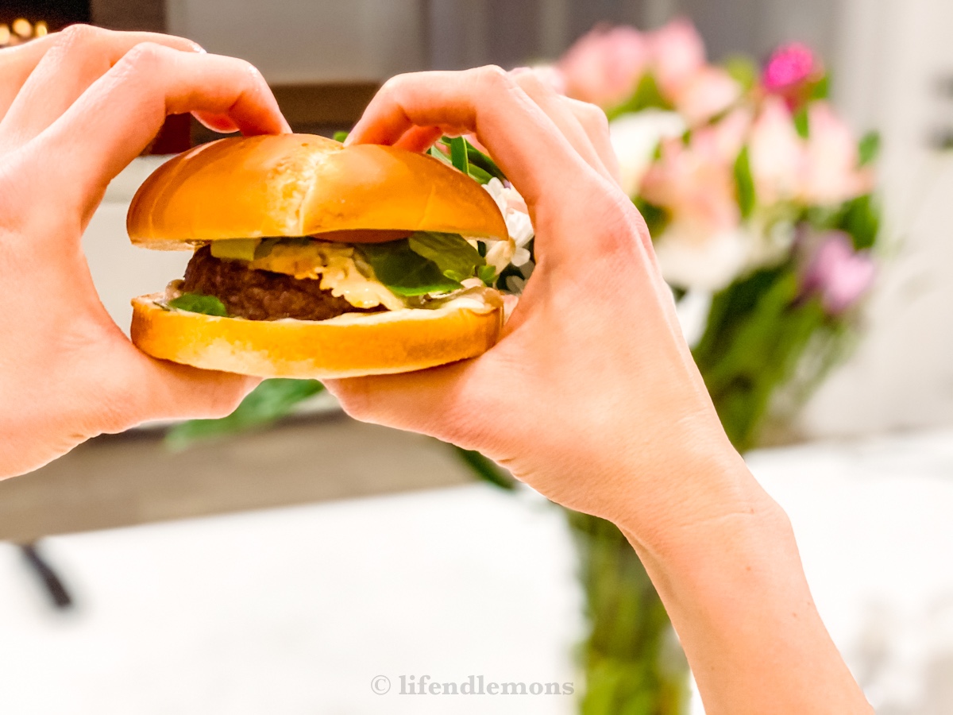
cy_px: 358
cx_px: 476
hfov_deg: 36.8
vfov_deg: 28.0
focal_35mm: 52
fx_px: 1432
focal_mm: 6
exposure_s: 1/120
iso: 250
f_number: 2
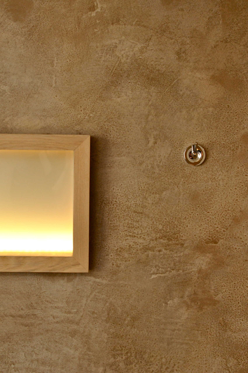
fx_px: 777
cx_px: 124
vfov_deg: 27.0
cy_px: 186
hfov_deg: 18.1
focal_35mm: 75
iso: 800
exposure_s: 1/60
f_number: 4
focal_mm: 50
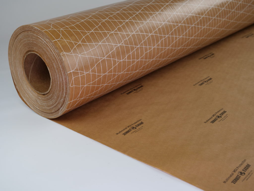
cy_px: 96
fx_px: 367
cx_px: 127
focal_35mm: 50
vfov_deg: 29.1
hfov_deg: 38.2
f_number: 4.5
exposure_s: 1/200
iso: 200
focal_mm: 25
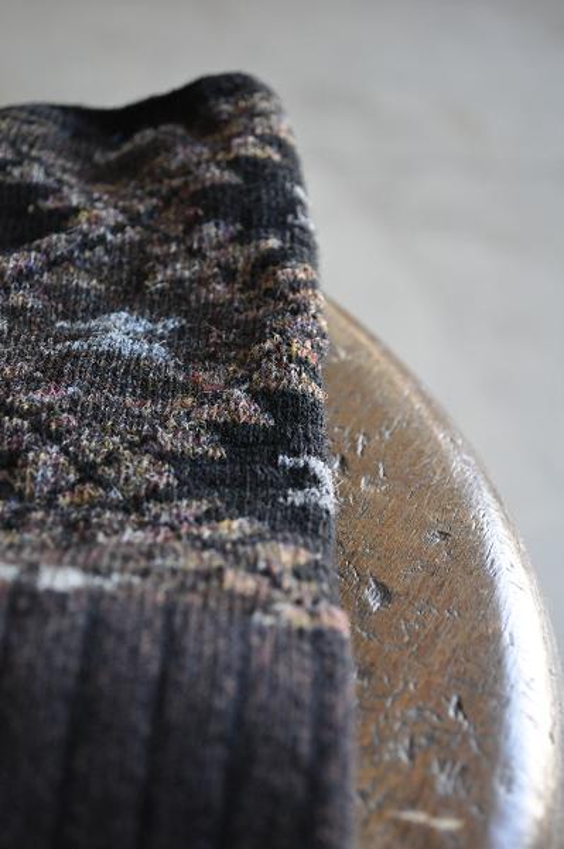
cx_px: 282
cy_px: 424
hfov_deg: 23.7
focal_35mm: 57
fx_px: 1343
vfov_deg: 35.1
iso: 2000
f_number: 5
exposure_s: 1/160
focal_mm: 38
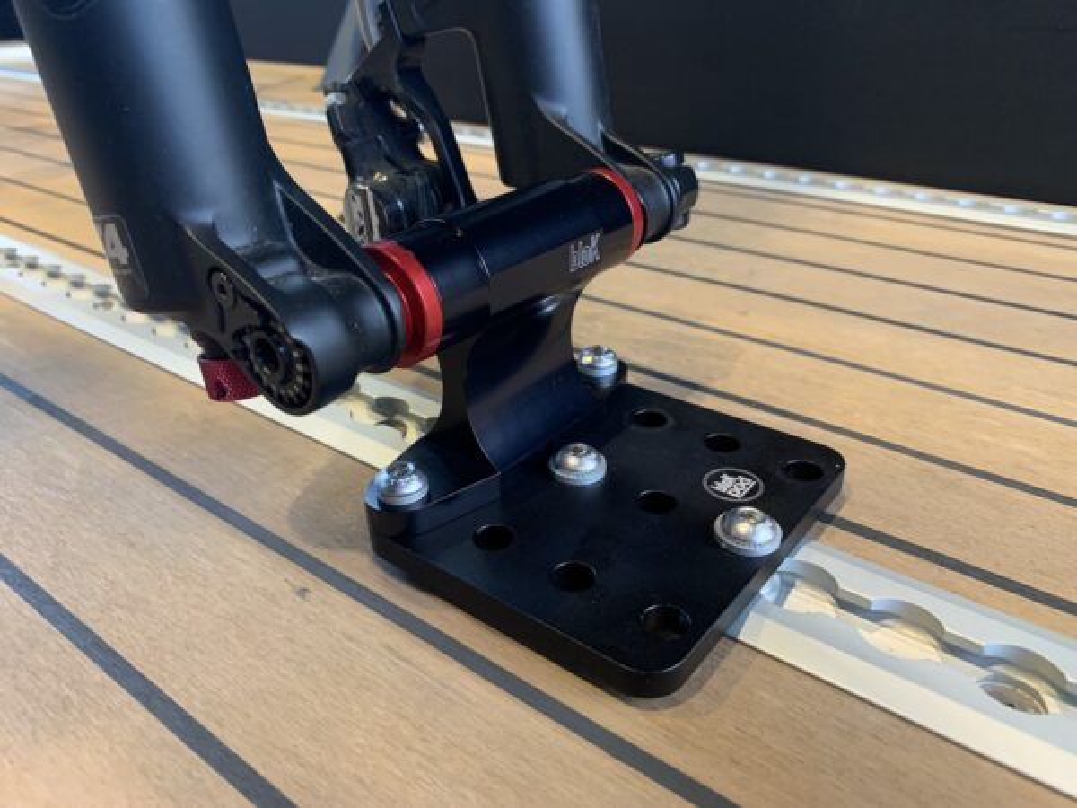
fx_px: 809
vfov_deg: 53.1
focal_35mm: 26
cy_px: 404
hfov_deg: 67.3
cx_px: 538
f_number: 1.8
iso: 400
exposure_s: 1/41
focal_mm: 4.25
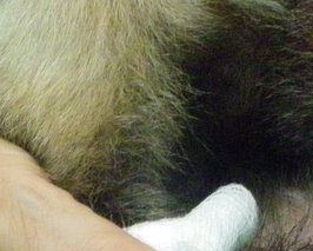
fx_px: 1566
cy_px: -57
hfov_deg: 11.4
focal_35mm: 169
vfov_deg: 9.0
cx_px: 94
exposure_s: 1/30
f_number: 3.2
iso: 800
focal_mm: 7.9
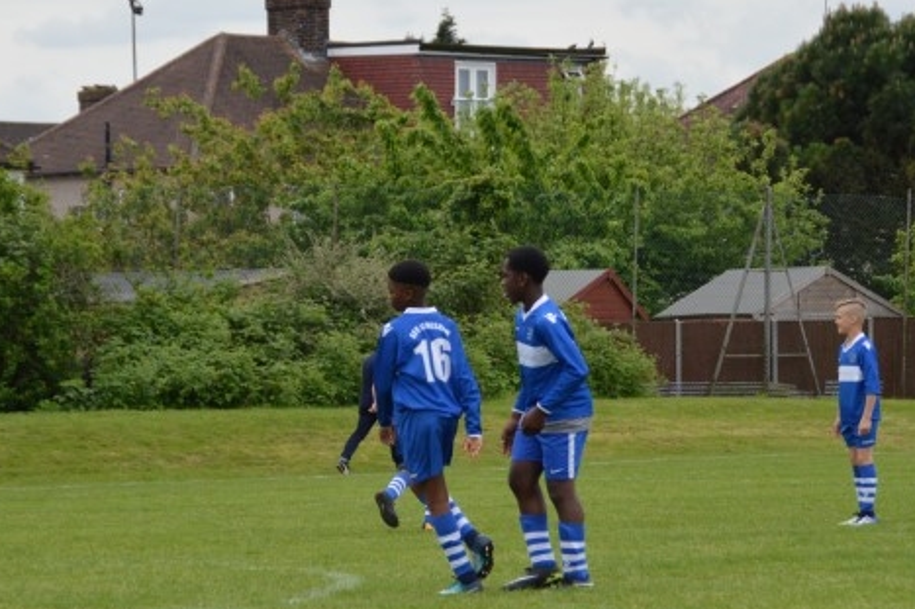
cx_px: 388
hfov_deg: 11.8
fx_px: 4415
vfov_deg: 7.9
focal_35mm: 174
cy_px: 356
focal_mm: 75
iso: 400
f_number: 5.3
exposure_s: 1/1250
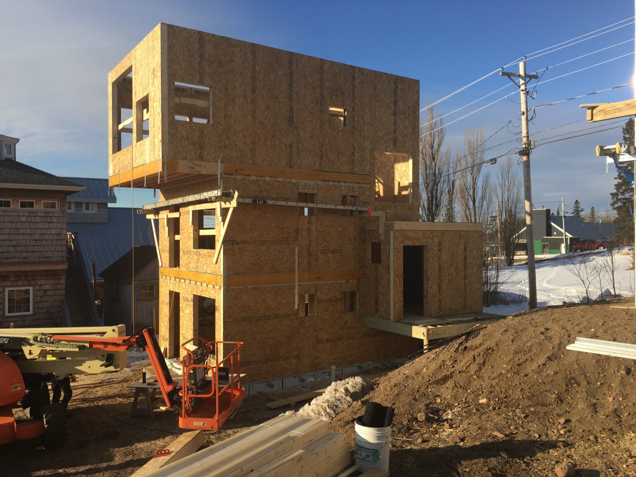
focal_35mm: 29
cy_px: 238
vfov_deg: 48.2
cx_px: 318
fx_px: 533
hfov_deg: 61.7
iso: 25
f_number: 2.2
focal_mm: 4.15
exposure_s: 1/999
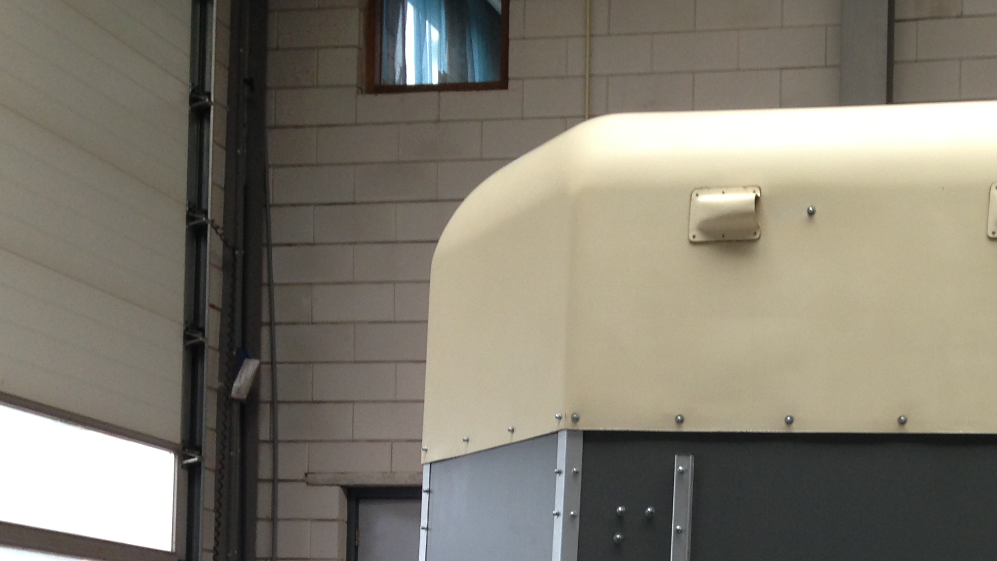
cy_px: 665
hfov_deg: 31.2
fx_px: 1719
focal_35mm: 65
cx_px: 847
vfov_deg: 17.7
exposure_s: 1/20
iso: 64
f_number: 2.4
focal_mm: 4.13
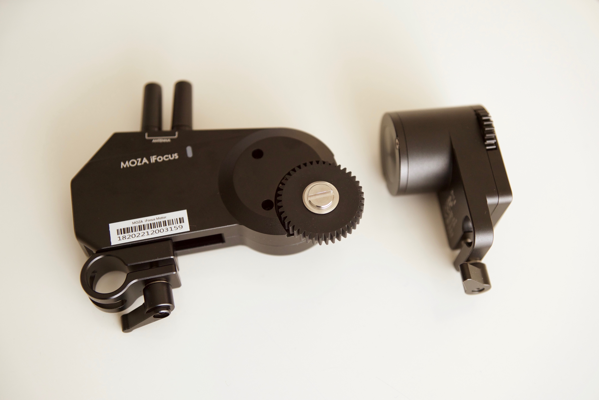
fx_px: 915
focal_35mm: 55
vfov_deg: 24.6
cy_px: 200
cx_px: 300
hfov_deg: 36.2
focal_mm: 55
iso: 1250
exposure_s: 1/160
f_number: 3.2
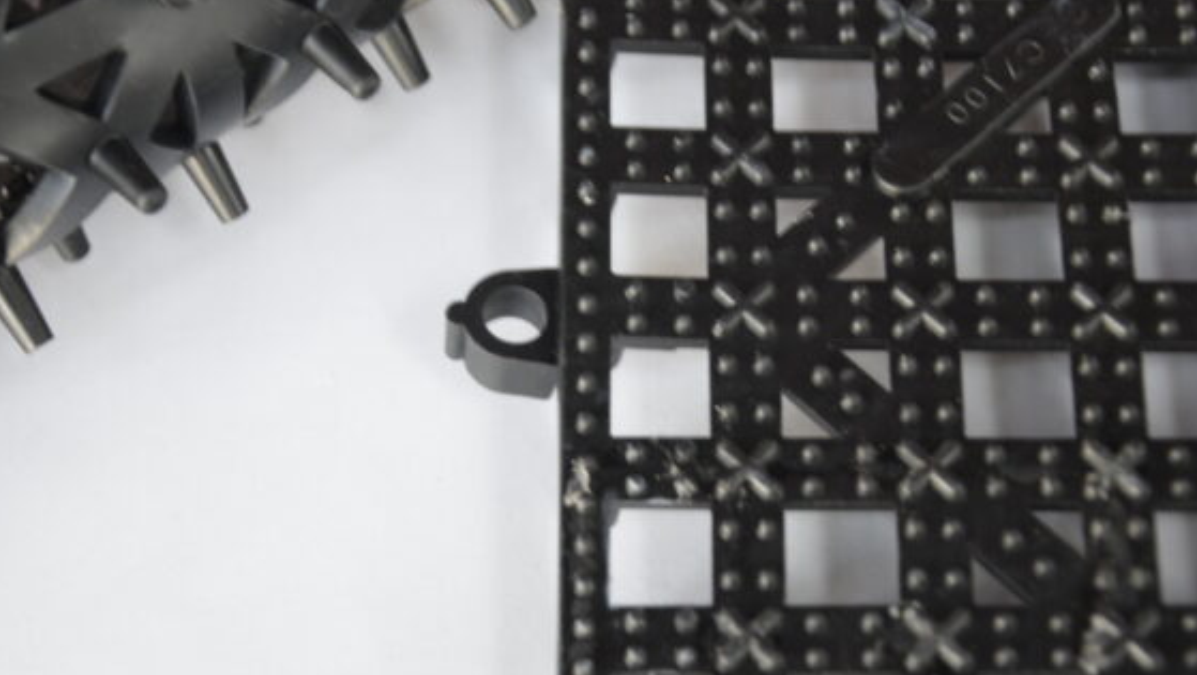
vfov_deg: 10.8
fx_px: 3556
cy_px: 248
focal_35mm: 112
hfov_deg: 19.1
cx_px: 454
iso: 160
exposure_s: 1/13
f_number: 5
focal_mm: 52
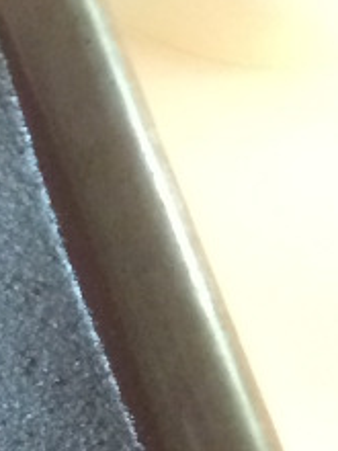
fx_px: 2552
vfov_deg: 10.0
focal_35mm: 196
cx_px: -928
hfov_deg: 6.4
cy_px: 492
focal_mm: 4.12
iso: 250
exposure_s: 1/30
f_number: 2.2
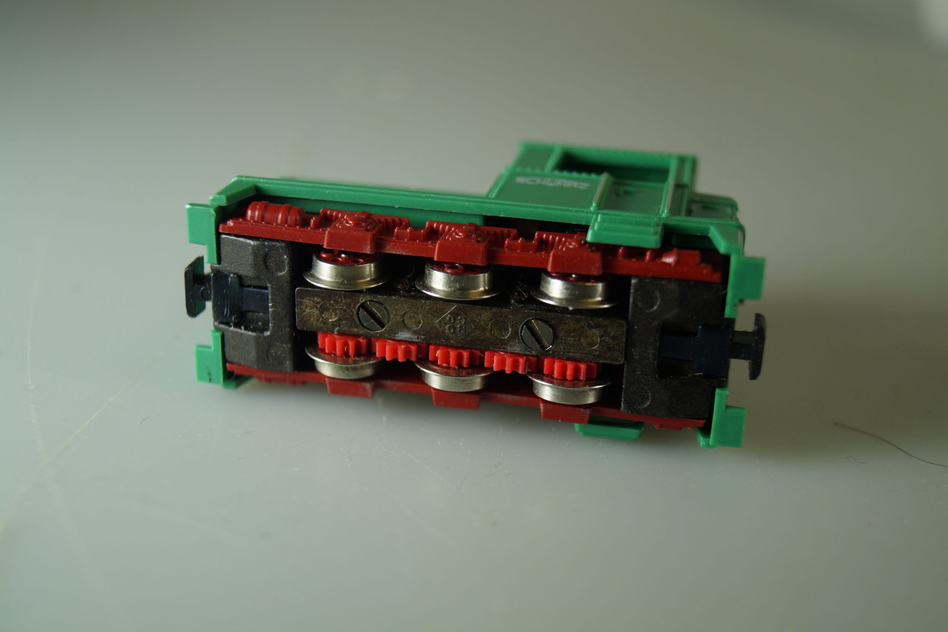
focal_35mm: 52
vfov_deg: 25.7
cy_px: 316
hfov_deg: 37.9
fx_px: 1382
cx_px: 474
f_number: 4.5
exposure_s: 1/160
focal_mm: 35
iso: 125
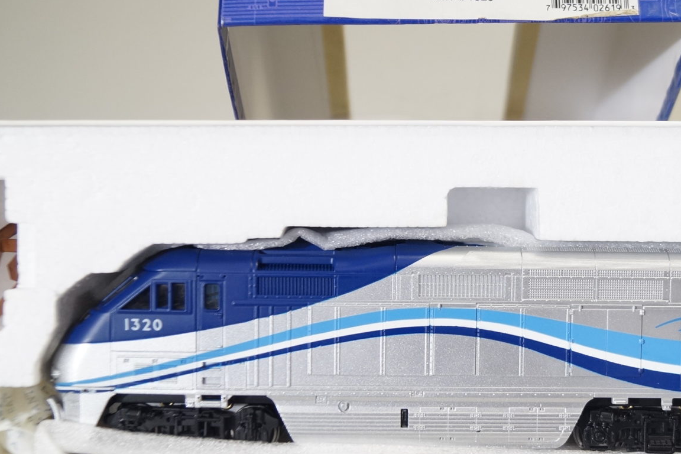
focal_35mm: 64
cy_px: 222
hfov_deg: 31.2
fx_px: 1211
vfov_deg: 21.2
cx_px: 437
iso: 500
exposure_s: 1/160
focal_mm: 24
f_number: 4
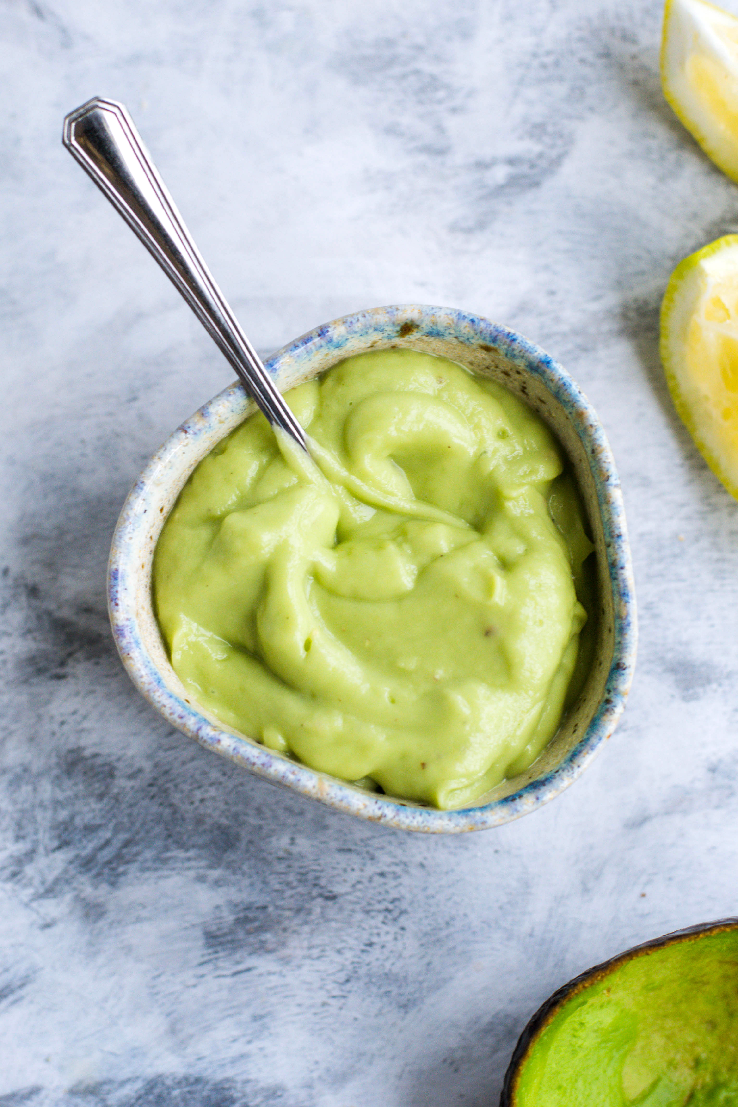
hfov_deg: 18.2
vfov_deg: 27.0
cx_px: 369
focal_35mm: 75
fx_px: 2306
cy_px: 554
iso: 400
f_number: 4
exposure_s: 1/60
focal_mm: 50
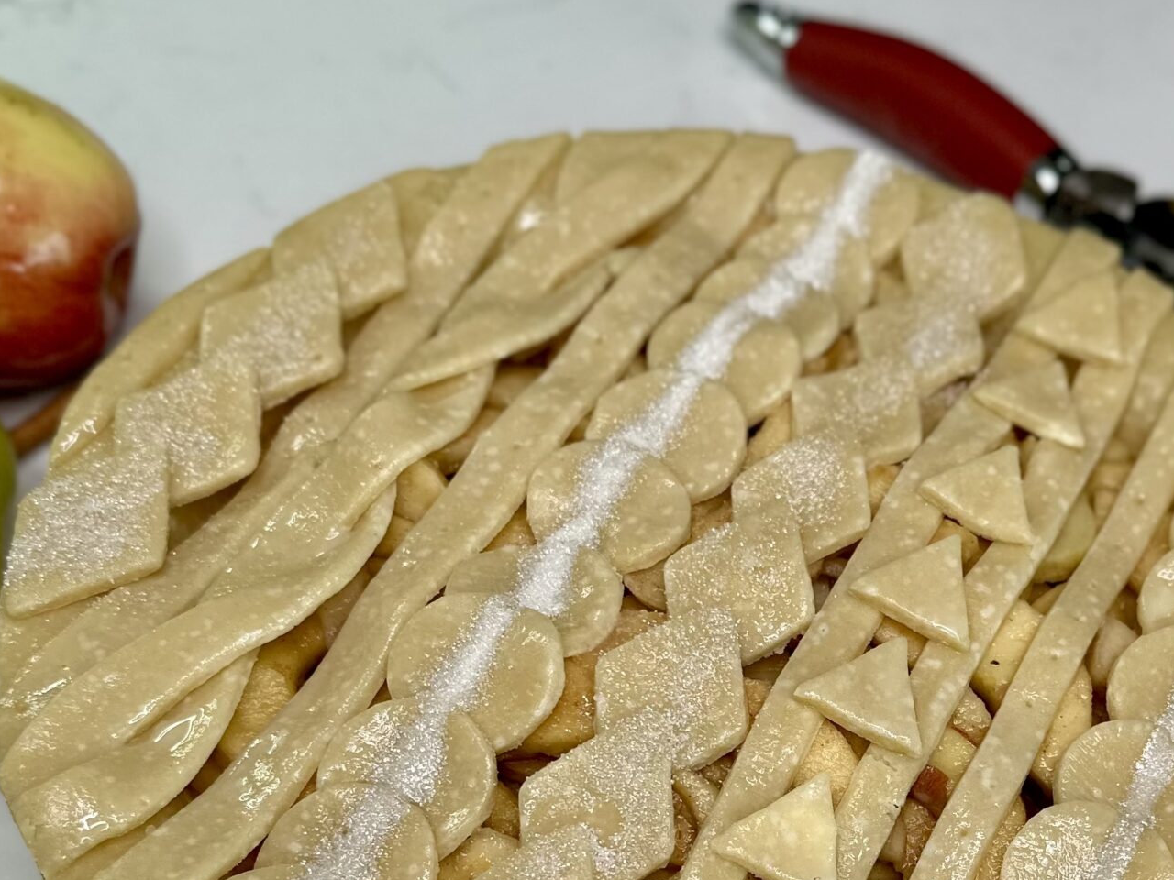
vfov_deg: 29.5
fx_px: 1628
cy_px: 715
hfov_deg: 39.2
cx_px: 775
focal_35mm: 48
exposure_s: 1/121
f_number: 1.78
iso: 50
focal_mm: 6.86
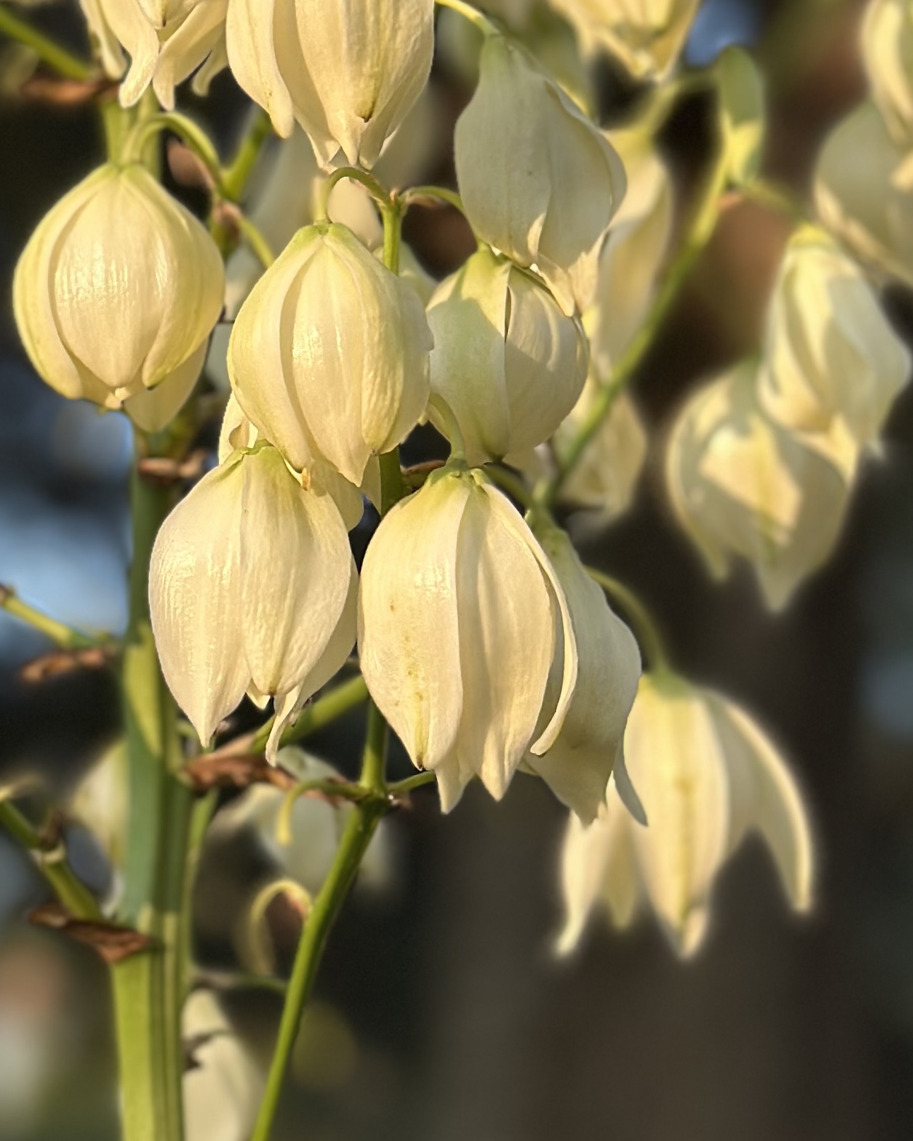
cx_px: 280
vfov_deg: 15.8
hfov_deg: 13.2
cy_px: -206
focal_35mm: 117
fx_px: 3952
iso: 80
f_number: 1.78
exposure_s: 1/1339
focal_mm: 6.86
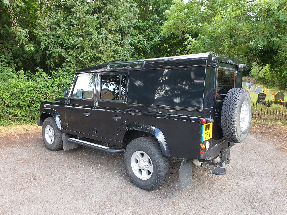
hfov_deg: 67.3
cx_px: 144
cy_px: 108
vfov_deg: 53.1
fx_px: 216
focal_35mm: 26
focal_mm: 4.3
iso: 80
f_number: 2.4
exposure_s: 1/100
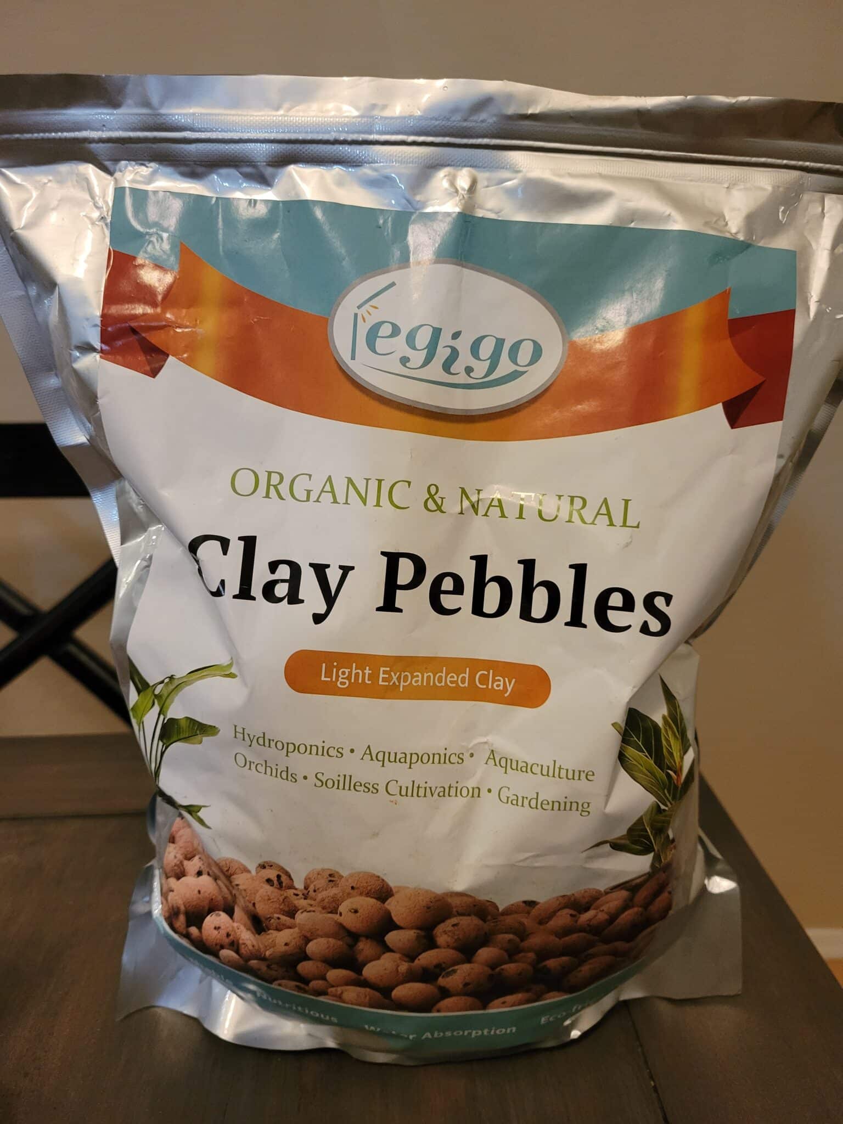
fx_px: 844
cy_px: 562
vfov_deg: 67.3
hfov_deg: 53.1
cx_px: 422
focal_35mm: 26
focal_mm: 5.4
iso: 640
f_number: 1.8
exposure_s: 1/40
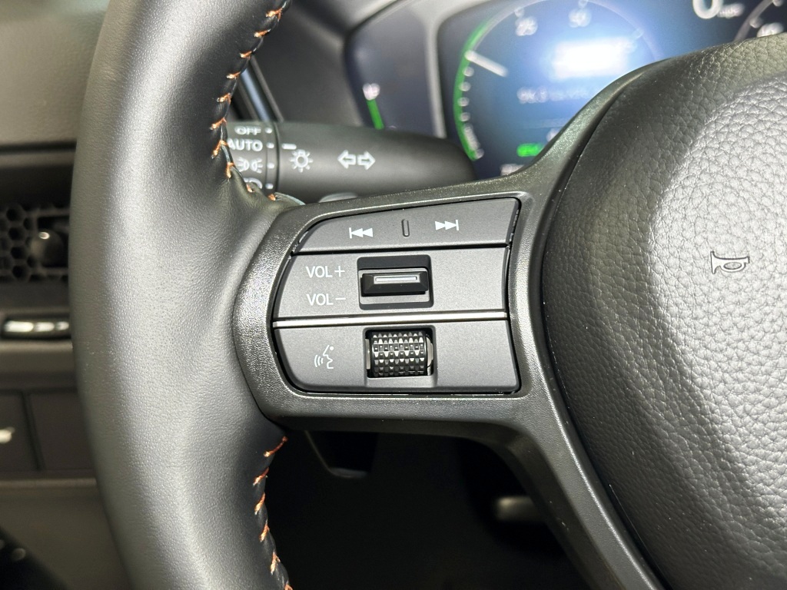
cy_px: 295
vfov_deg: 30.3
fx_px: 1091
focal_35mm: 48
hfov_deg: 39.7
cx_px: 394
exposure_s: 1/40
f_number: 1.78
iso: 320
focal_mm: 6.86
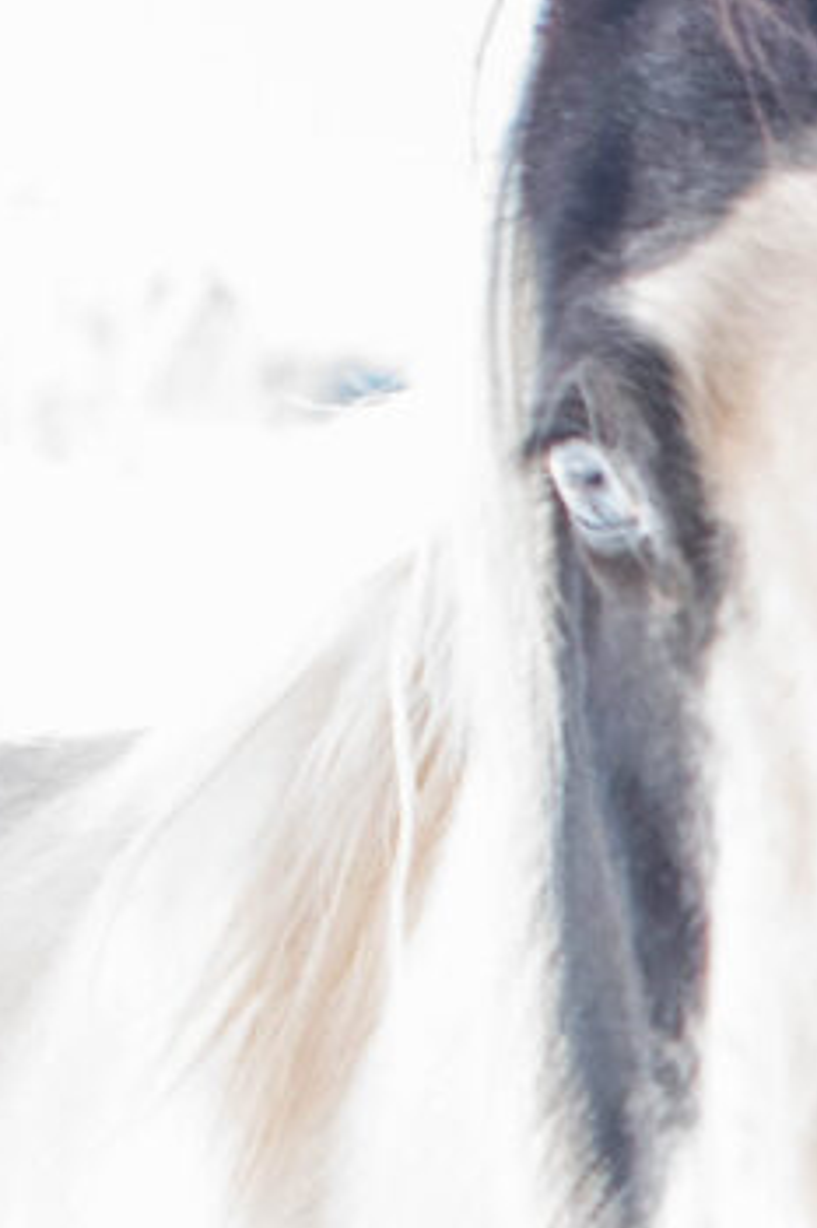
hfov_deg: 3.6
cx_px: 2831
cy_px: 2354
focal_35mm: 366
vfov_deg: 5.5
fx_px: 12471
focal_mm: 50
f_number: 4
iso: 500
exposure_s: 1/200
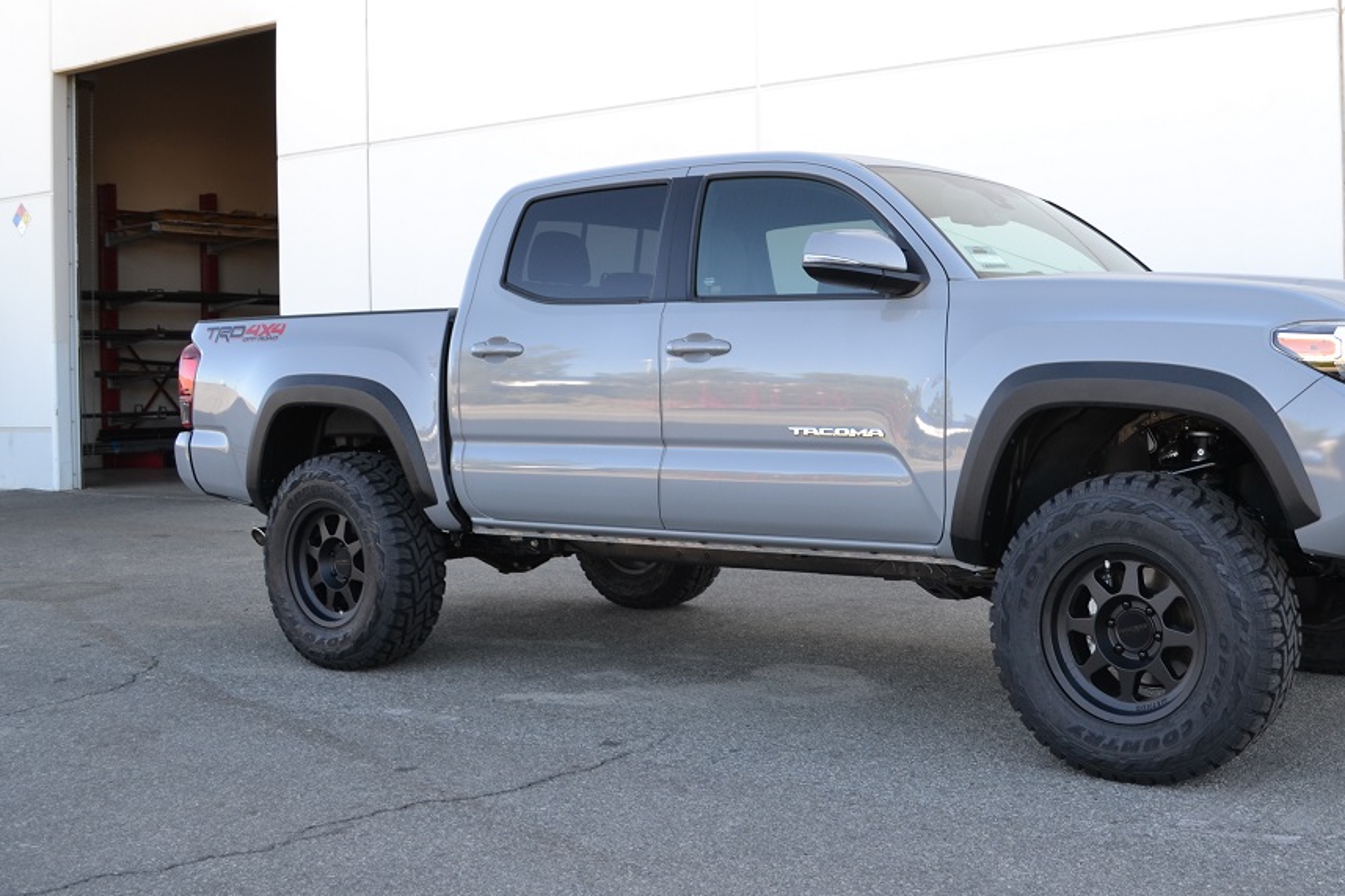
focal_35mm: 42
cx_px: 915
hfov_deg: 45.6
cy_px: 383
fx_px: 1569
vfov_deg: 31.8
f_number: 5.6
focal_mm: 20
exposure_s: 1/125
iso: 200
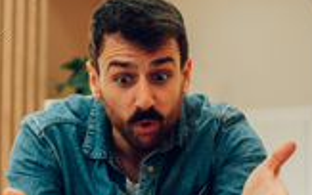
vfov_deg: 10.0
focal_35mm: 129
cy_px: 236
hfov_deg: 16.2
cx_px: 165
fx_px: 1097
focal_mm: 35
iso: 320
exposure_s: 1/250
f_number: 1.8
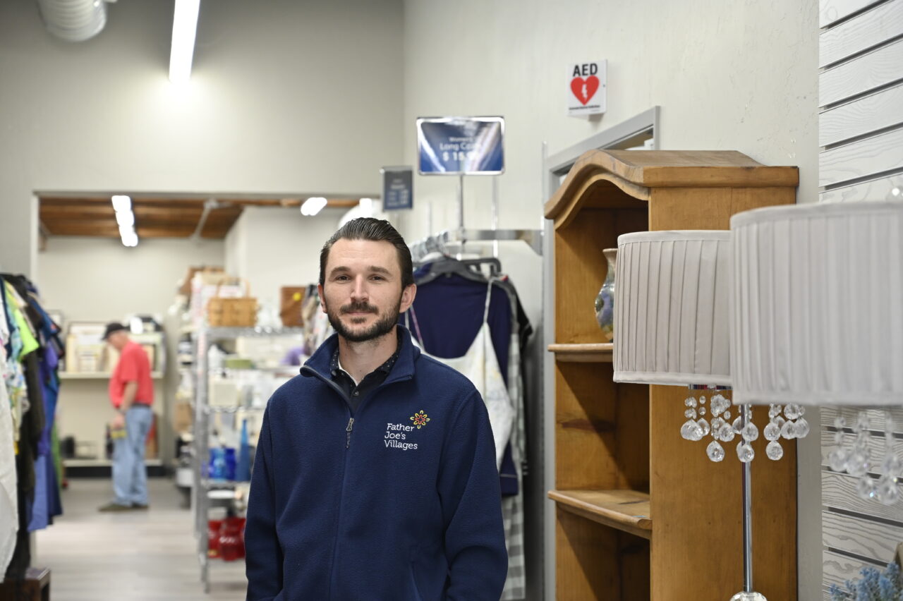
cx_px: 452
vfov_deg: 19.4
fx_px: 1755
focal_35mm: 70
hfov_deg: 28.9
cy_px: 300
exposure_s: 1/125
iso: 1000
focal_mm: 70
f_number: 4
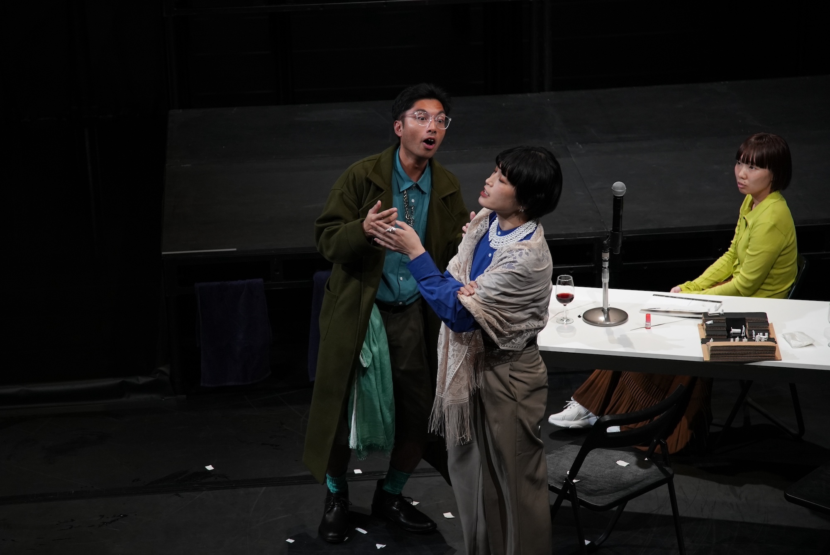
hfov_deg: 19.4
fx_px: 2422
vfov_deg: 13.1
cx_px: 415
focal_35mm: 105
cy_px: 278
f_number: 4
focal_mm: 105
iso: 3200
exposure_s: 1/125
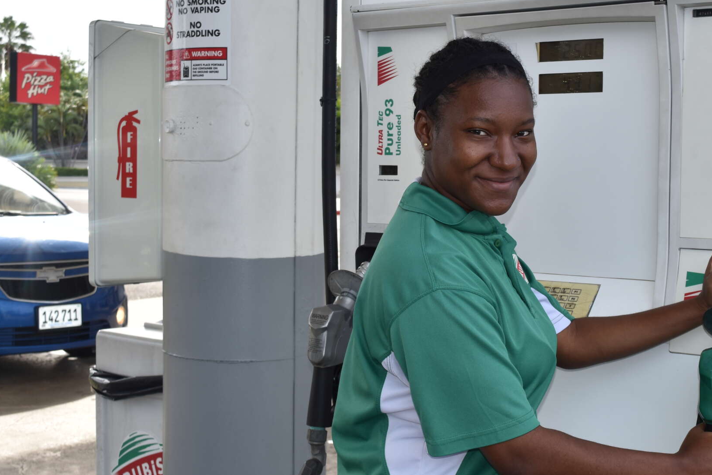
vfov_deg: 22.3
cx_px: 498
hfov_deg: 32.5
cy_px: 229
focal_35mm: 61
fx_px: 1206
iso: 100
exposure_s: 1/200
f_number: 7.1
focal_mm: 26
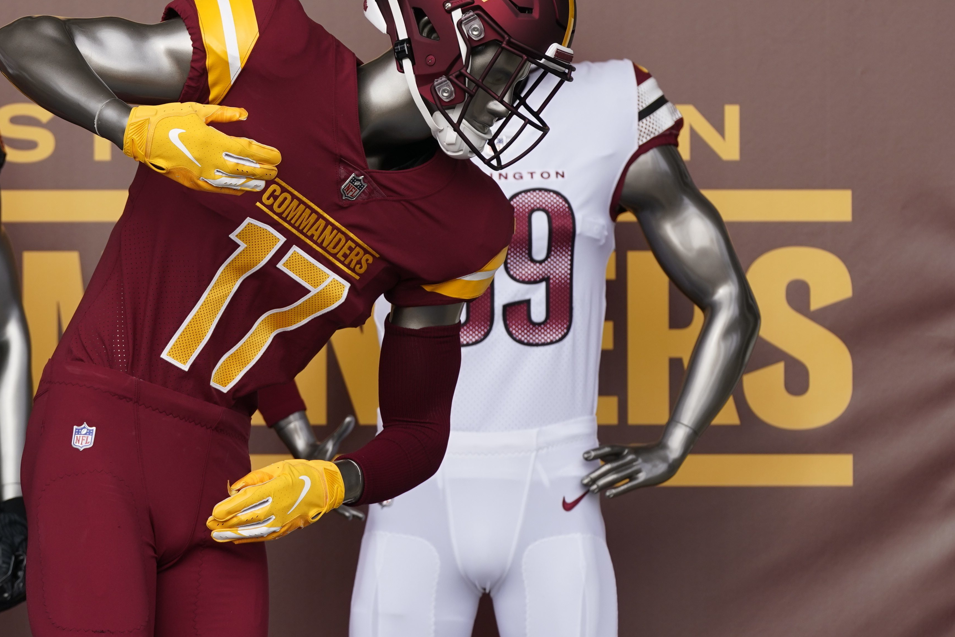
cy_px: 193
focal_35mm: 367
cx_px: 257
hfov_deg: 5.6
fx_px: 9735
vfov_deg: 3.7
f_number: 5.6
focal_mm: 211
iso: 320
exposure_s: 1/500
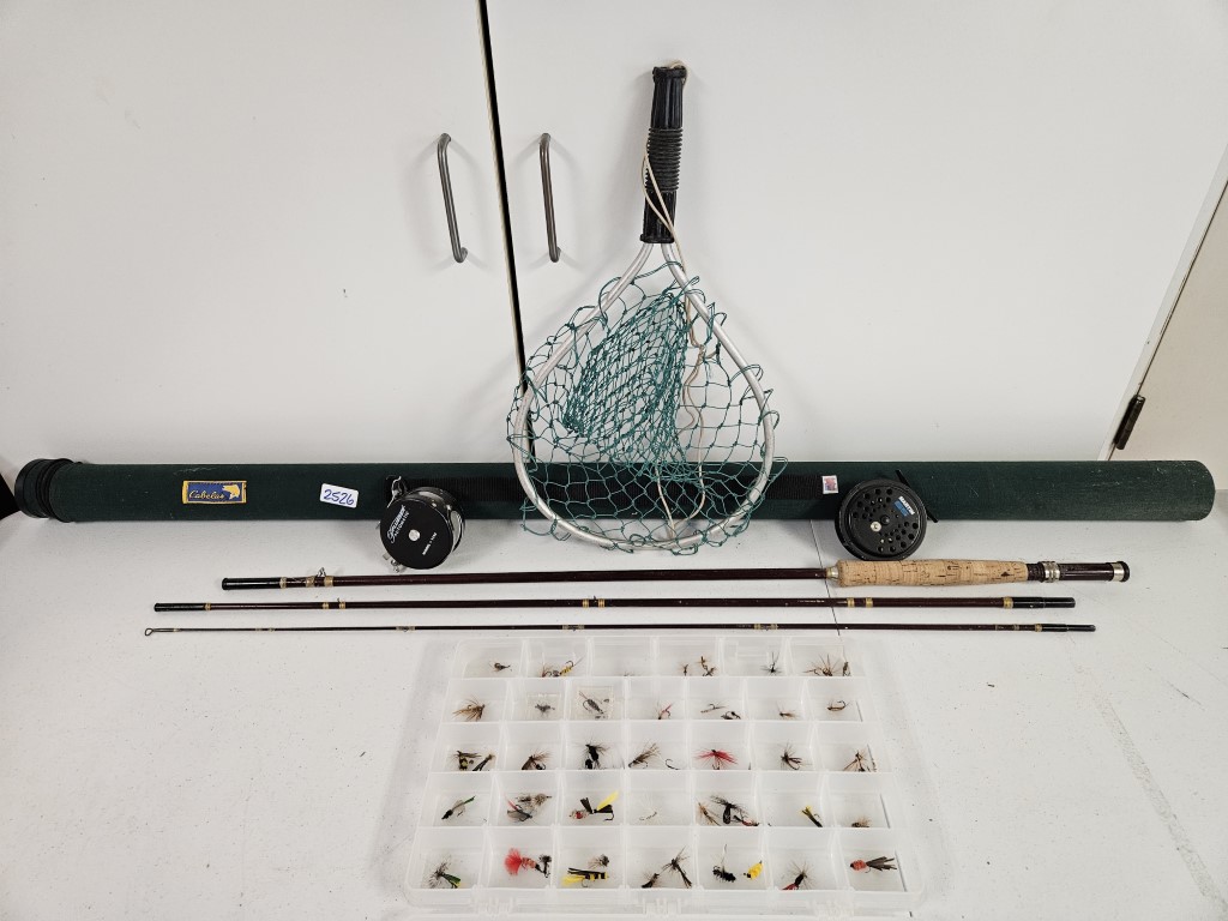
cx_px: 614
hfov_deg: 73.9
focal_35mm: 23
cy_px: 460
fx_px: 816
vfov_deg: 58.9
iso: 500
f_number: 1.8
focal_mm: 5.4
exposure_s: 1/120
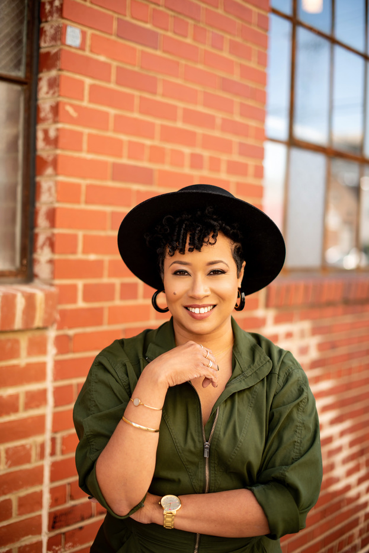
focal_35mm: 50
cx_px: 184
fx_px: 768
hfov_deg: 27.0
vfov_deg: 39.6
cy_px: 276
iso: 250
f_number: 2
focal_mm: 50
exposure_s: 1/1250
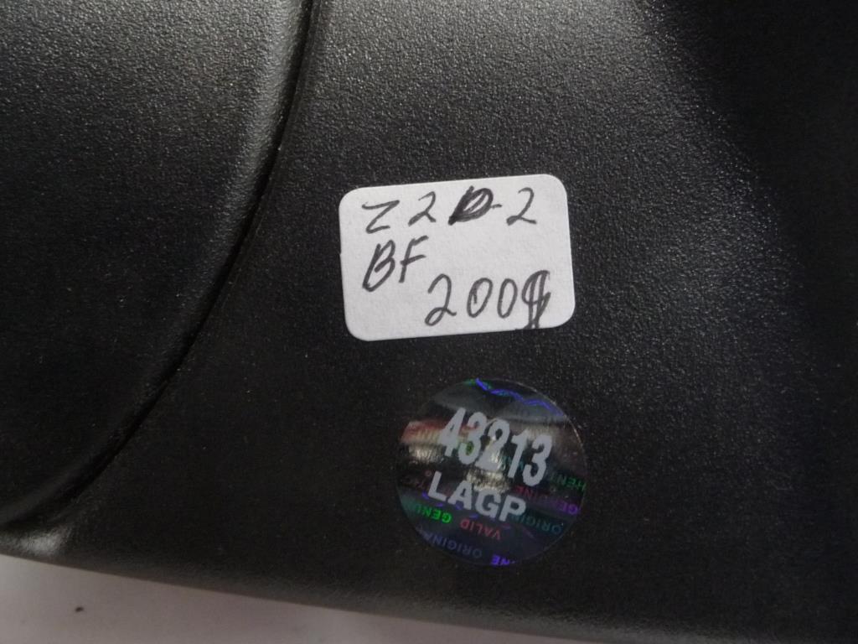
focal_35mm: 38
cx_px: 429
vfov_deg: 37.7
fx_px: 942
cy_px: 322
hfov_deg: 49.0
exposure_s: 1/8
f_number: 3.3
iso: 400
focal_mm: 4.7
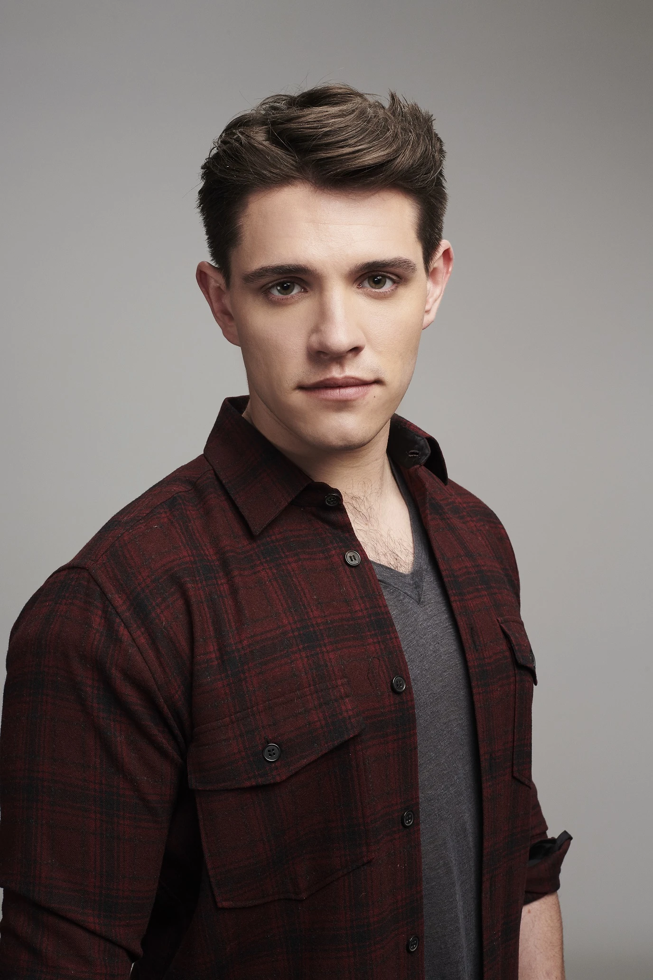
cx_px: 326
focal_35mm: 50
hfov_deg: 27.0
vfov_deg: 39.6
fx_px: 1360
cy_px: 490
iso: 800
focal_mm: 50
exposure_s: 1/200
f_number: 11
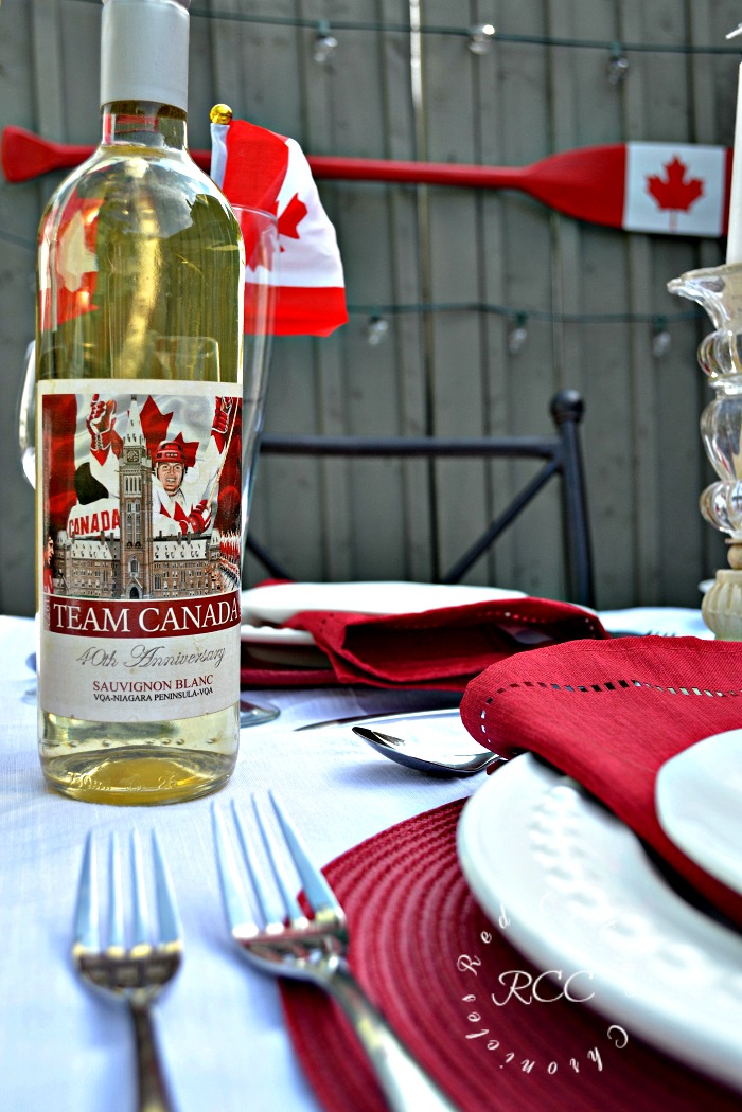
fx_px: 1113
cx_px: 371
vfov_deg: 53.1
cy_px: 556
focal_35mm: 36
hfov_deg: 36.9
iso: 200
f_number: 5
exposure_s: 1/400
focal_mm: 24
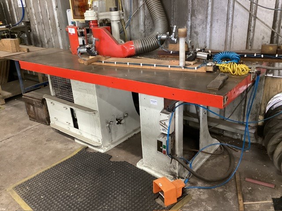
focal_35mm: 31
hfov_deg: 58.4
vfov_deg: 45.4
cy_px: 106
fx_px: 253
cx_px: 141
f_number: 2.4
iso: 320
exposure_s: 1/33
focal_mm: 3.3
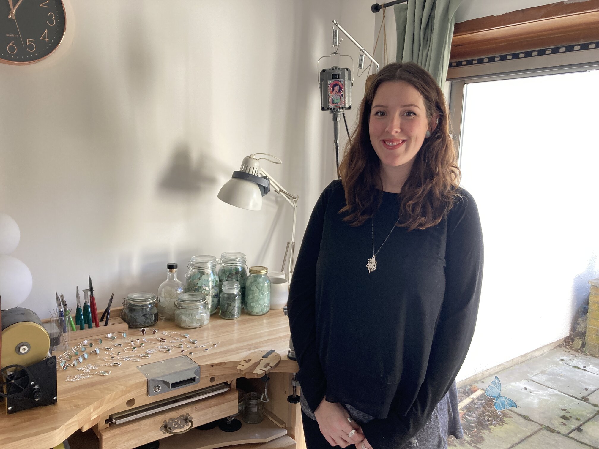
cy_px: 224
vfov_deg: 49.7
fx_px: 485
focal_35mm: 28
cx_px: 300
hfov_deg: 63.4
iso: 80
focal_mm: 3.99
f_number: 1.8
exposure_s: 1/80
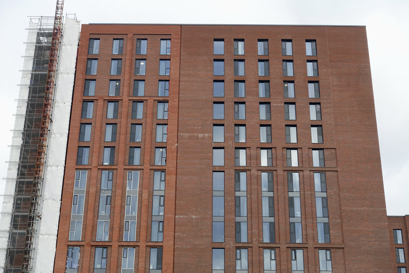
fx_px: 682
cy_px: 136
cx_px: 204
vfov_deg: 22.6
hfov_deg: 33.4
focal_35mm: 60
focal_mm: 22.18
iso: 125
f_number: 5.6
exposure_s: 1/80
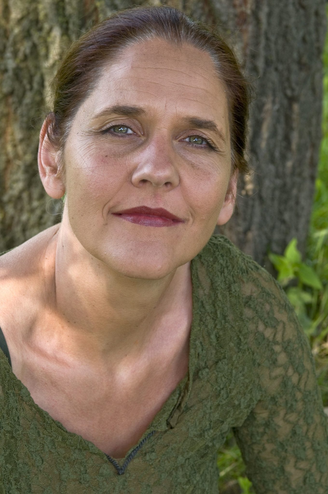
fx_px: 2158
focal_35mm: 158
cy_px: 247
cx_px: 164
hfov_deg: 8.7
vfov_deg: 13.1
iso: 250
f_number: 13
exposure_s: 1/60
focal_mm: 105
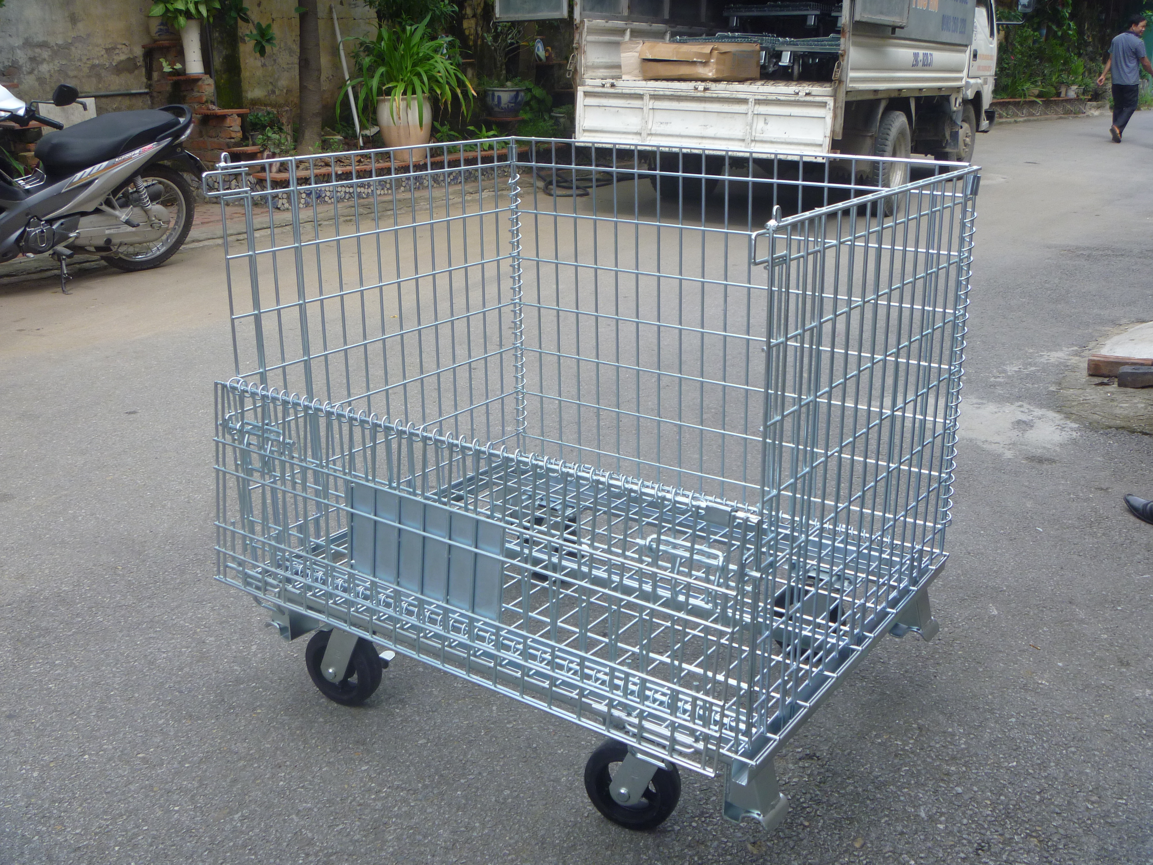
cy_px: 432
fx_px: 1166
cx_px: 576
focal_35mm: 35
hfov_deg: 52.6
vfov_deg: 40.7
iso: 100
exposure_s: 1/250
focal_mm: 6.3
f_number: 3.5
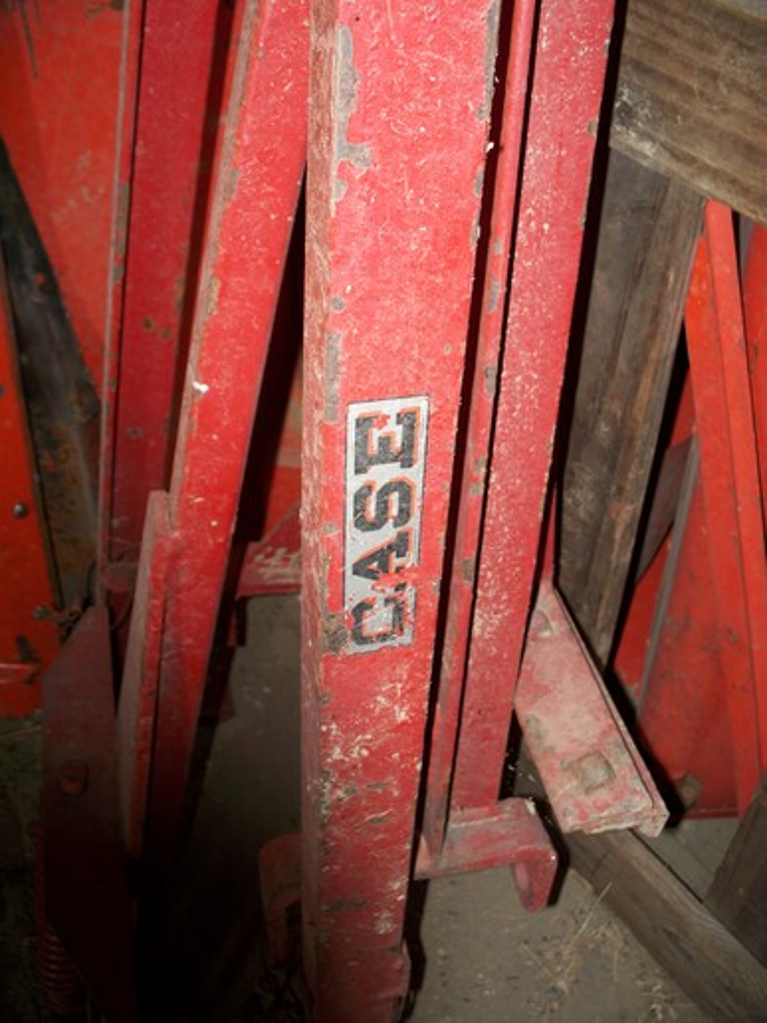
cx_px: 384
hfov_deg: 39.7
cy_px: 512
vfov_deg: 51.4
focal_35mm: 36
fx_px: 1064
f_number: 2.8
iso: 64
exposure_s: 1/60
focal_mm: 7.54
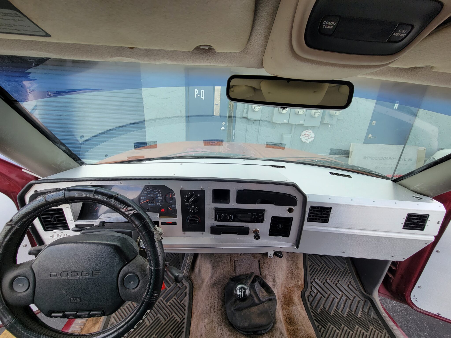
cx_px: 226
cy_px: 169
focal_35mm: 13
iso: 50
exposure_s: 1/182
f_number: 2.2
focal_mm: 2.2
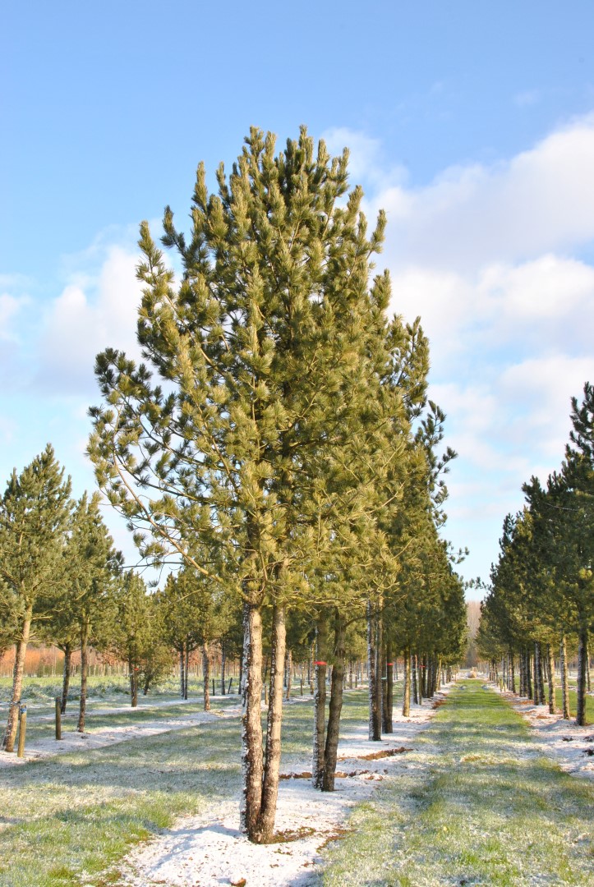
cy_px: 444
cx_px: 297
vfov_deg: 44.9
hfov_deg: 30.9
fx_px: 1073
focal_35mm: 44
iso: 400
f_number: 14
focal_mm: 29
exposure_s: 1/125
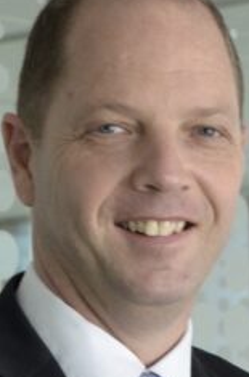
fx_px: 2395
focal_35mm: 229
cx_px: 80
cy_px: 581
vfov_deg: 8.8
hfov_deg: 5.9
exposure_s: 1/60
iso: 640
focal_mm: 35
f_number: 5.6
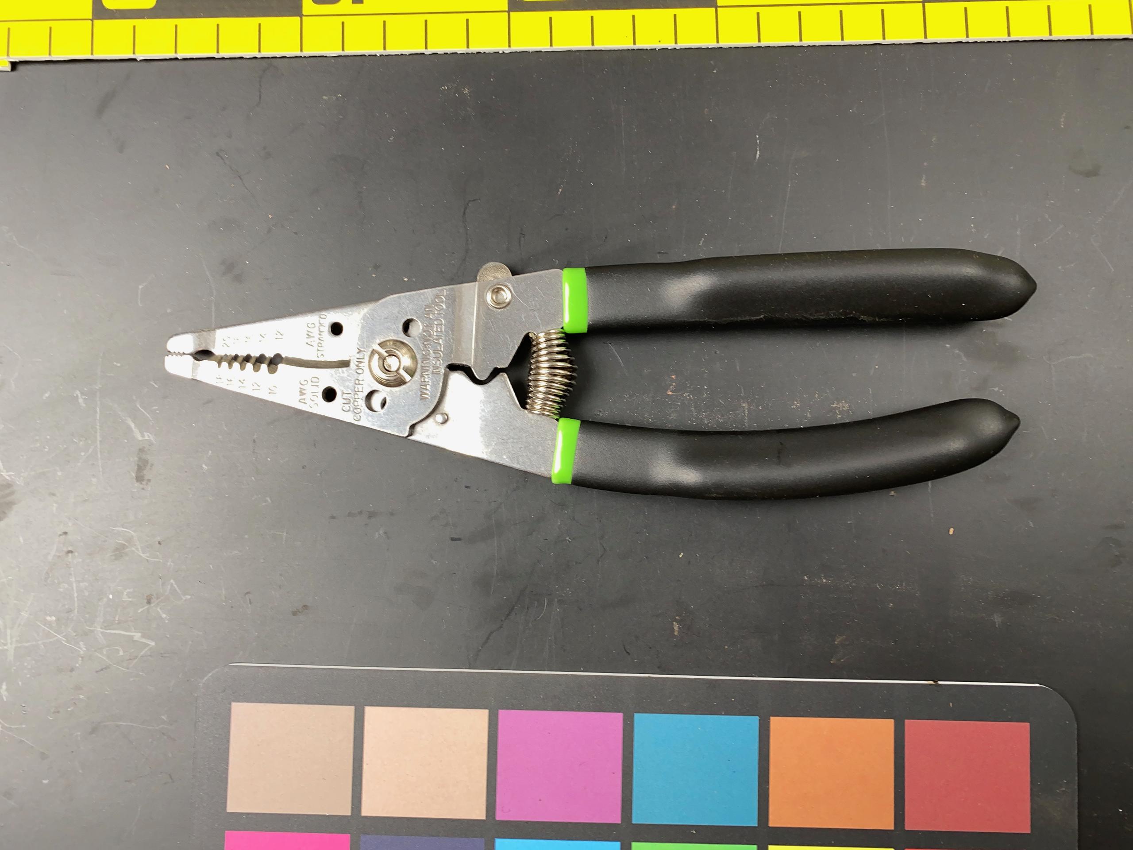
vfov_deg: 53.1
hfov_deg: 67.3
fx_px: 851
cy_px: 425
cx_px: 566
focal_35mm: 26
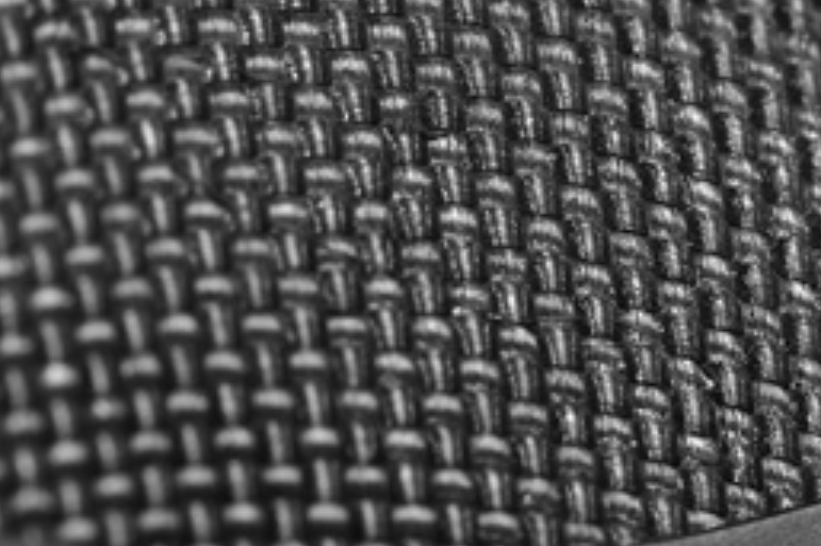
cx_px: 527
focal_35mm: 327
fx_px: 7452
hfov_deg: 6.3
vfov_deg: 4.2
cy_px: 216
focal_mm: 105
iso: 50
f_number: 5.6
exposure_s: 1/125
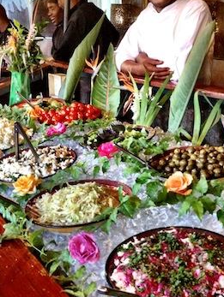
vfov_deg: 33.6
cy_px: 116
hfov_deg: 25.7
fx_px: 491
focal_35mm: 57
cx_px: 111
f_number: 2.4
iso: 400
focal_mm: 4.13
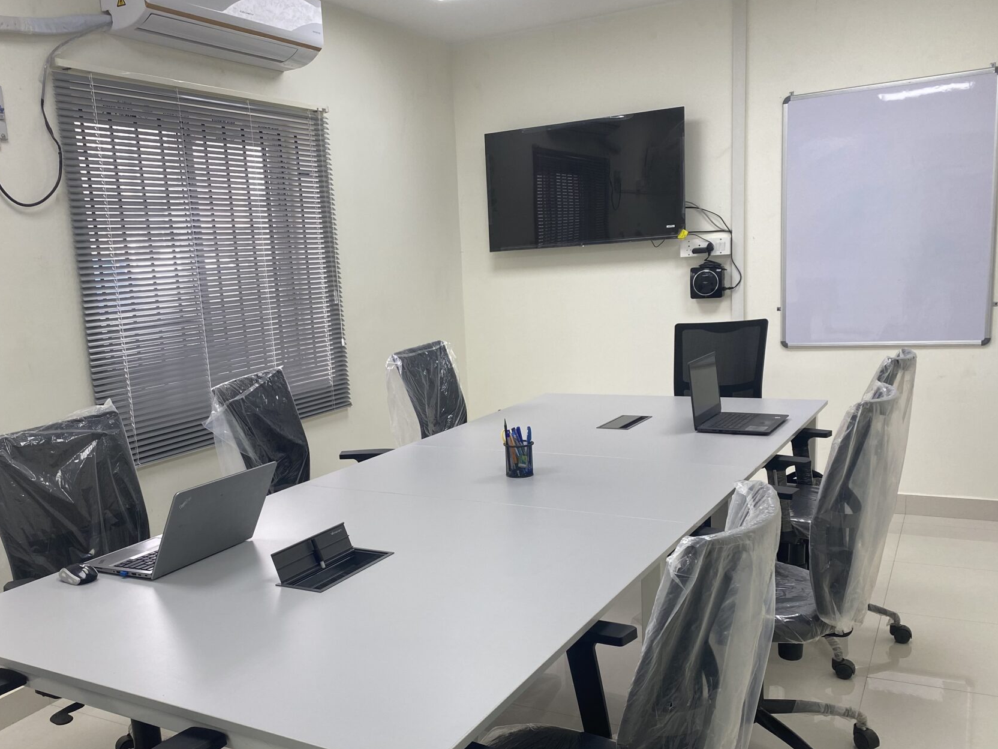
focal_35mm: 32
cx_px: 436
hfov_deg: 56.6
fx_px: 923
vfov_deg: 43.9
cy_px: 448
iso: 64
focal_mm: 4.25
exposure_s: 1/100
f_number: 1.8
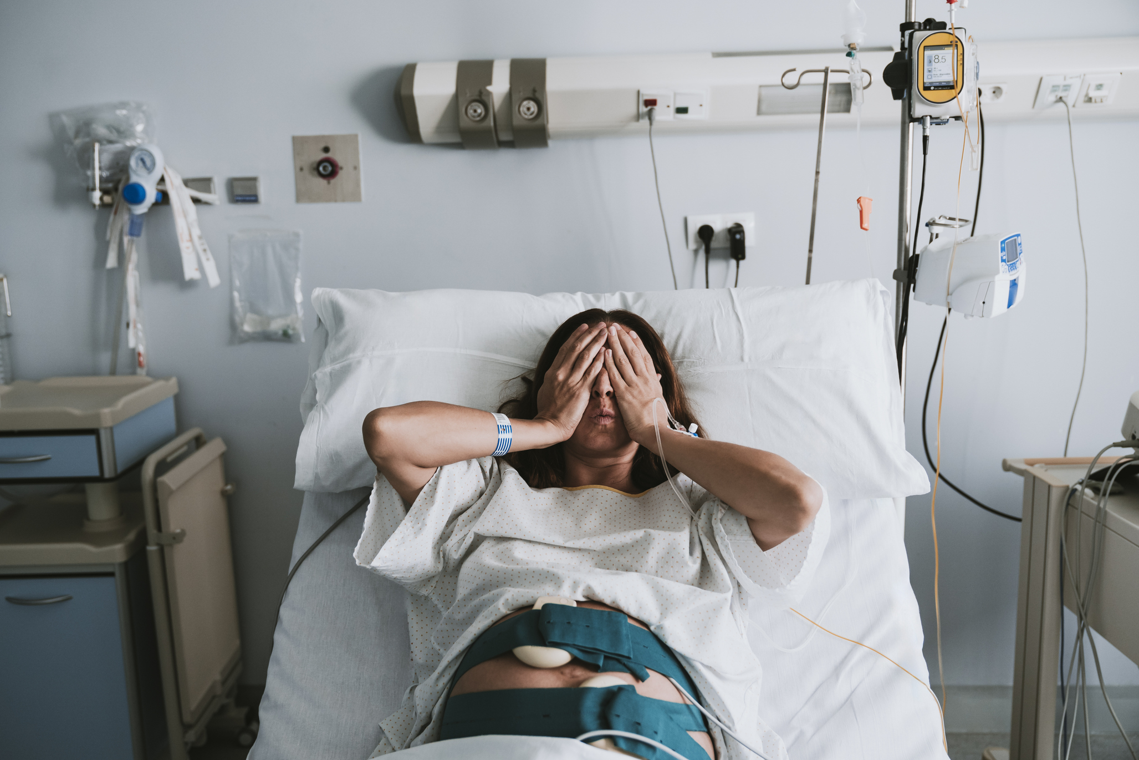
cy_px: 381
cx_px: 557
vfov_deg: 41.1
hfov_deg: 58.7
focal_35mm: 32
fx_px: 1012
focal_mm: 31
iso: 800
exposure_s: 1/250
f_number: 2.8
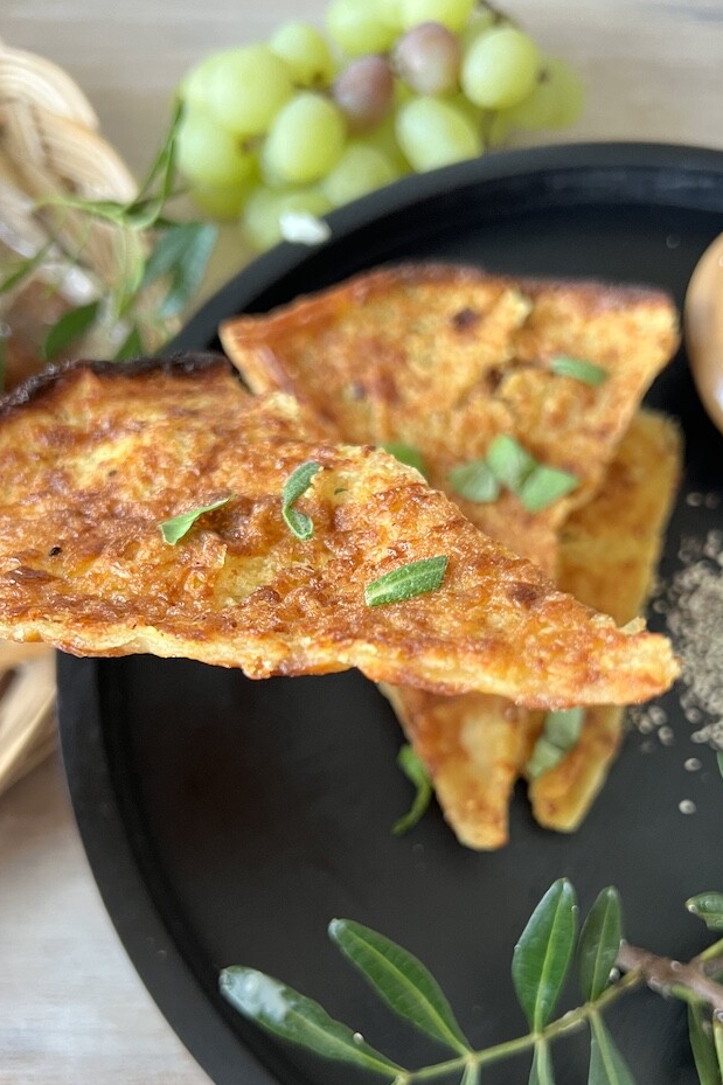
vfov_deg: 56.7
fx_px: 994
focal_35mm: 33
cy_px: 660
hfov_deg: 40.0
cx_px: 373
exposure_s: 1/60
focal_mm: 5.7
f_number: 1.5
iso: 320
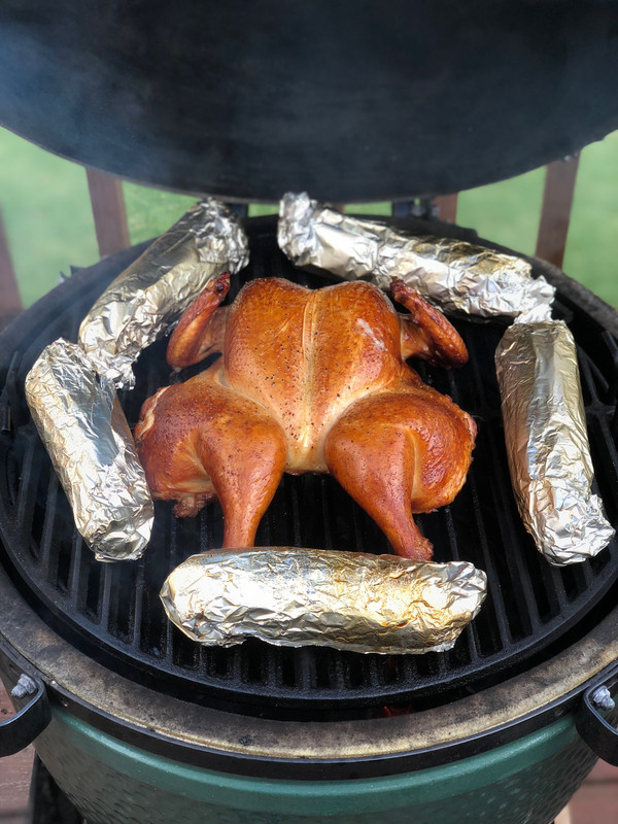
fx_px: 1238
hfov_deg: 28.0
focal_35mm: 52
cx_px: 309
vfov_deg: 36.8
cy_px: 412
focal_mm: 6
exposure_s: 1/60
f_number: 2.4
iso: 16
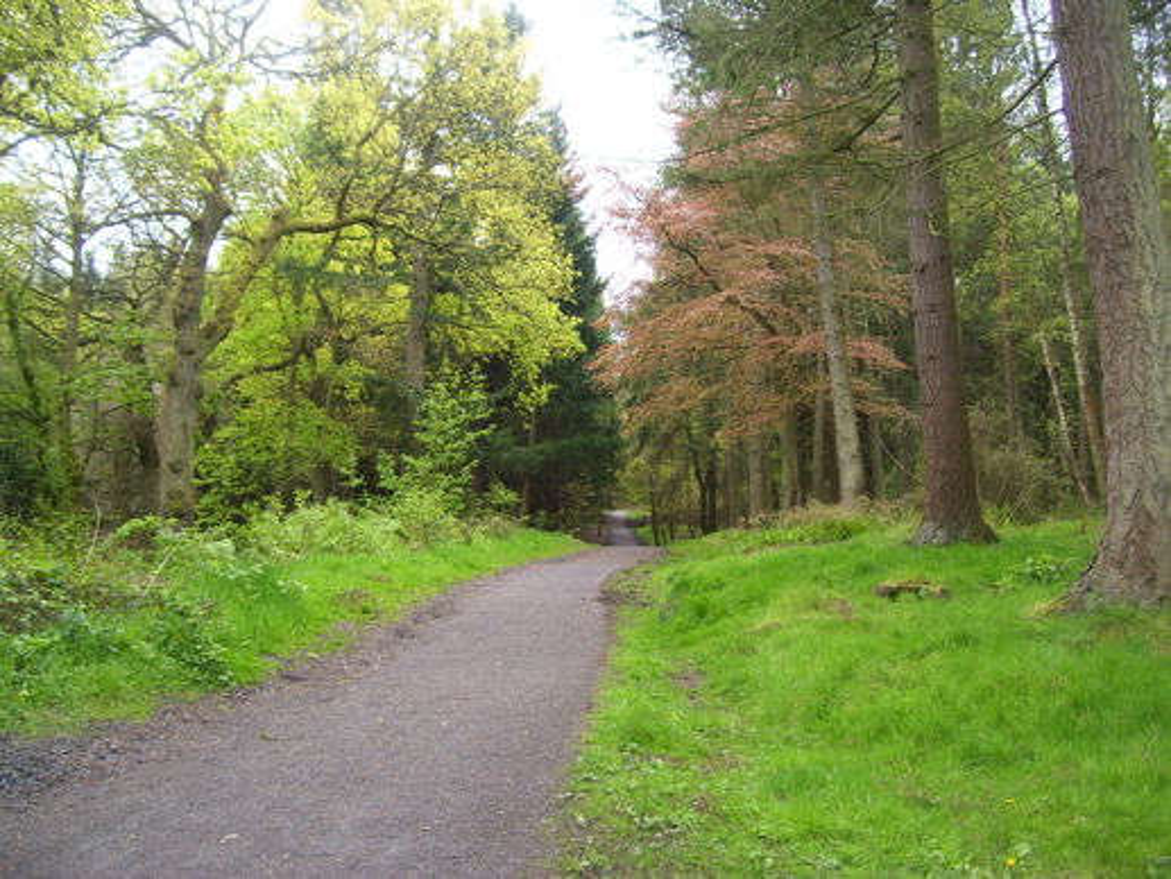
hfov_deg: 50.1
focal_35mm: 37
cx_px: 586
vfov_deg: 38.7
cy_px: 440
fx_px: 1252
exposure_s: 1/180
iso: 80
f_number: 2.7
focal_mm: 6
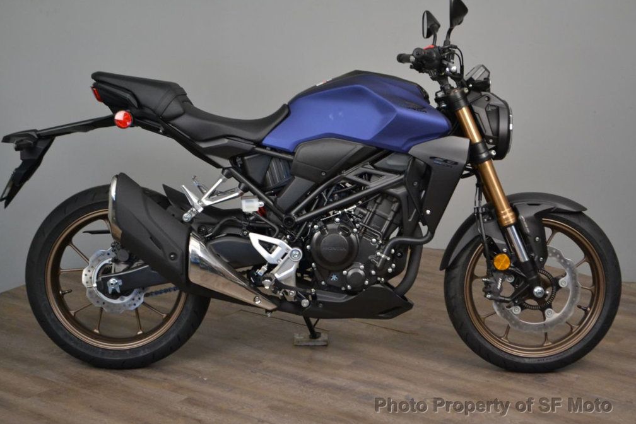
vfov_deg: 20.3
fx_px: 1184
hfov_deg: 30.1
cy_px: 209
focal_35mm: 67
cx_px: 322
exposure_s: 1/125
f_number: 5.6
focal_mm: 44
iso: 1600
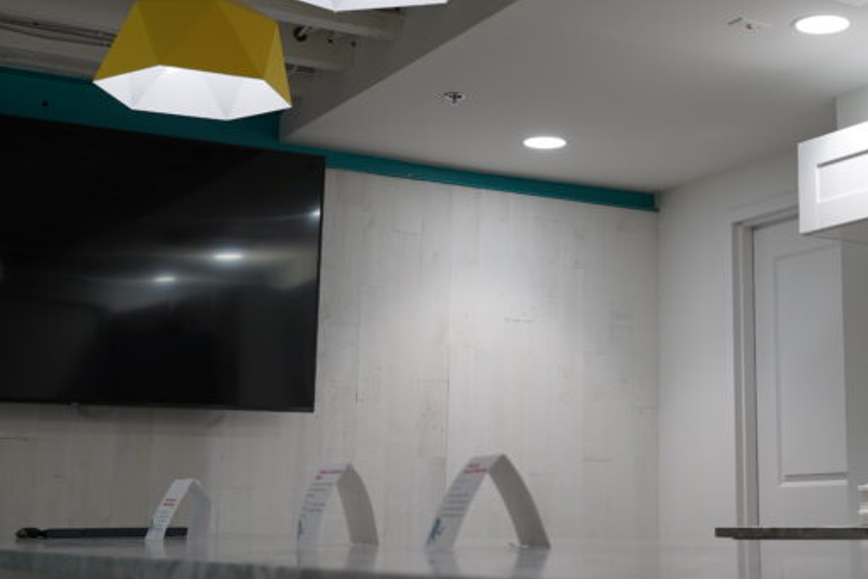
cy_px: 181
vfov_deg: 22.5
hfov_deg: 32.6
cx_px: 684
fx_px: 1447
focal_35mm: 60
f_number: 4
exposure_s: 1/80
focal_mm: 34
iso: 100
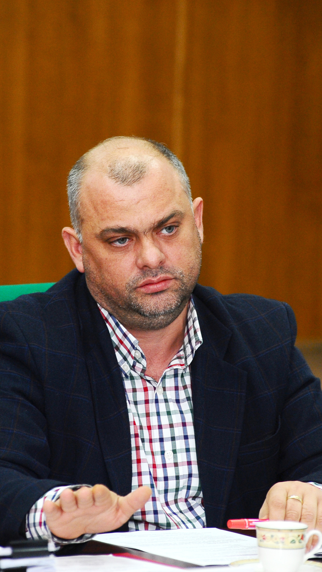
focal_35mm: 316
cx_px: 166
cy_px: 287
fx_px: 4797
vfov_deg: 6.8
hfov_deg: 3.8
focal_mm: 200
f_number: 5
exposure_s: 1/100
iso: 1600
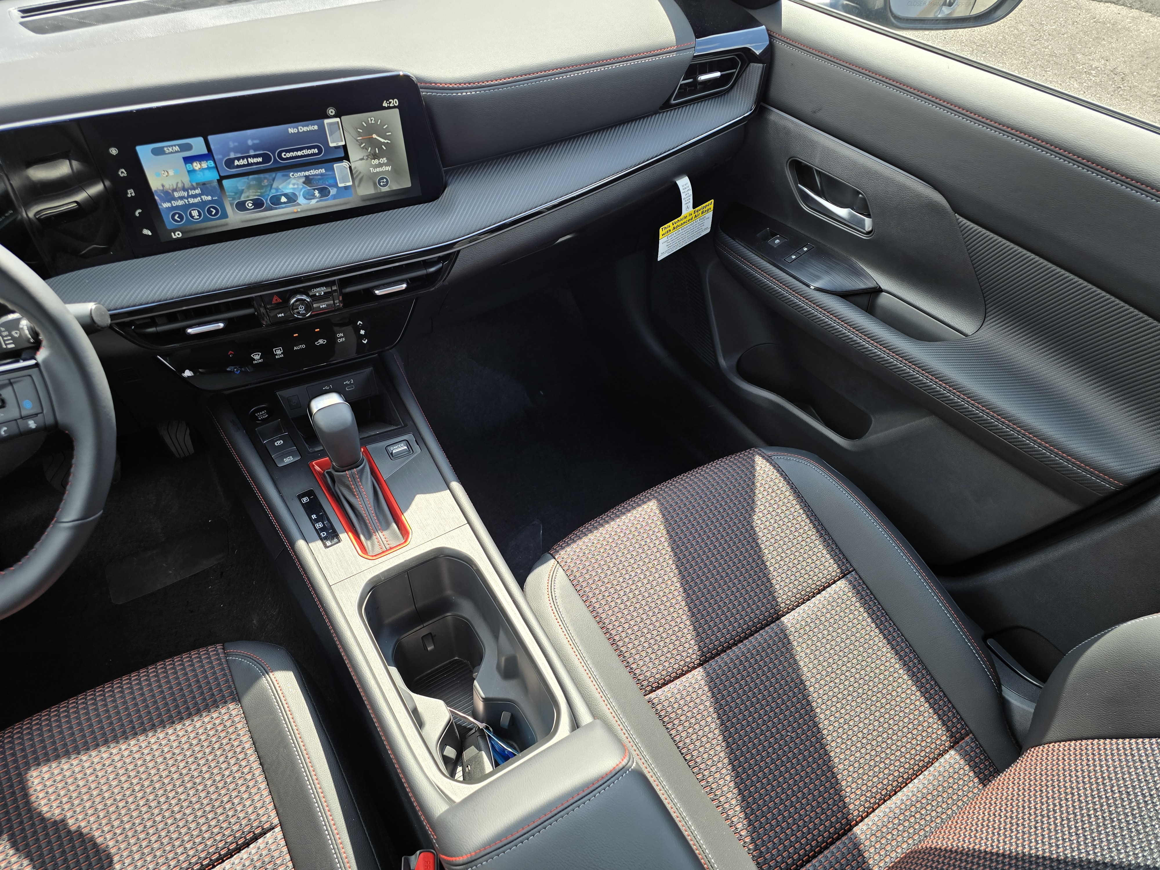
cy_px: 435
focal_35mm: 23
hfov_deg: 73.9
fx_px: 771
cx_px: 580
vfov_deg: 58.9
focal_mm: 6.3
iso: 20
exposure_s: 1/180
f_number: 1.7
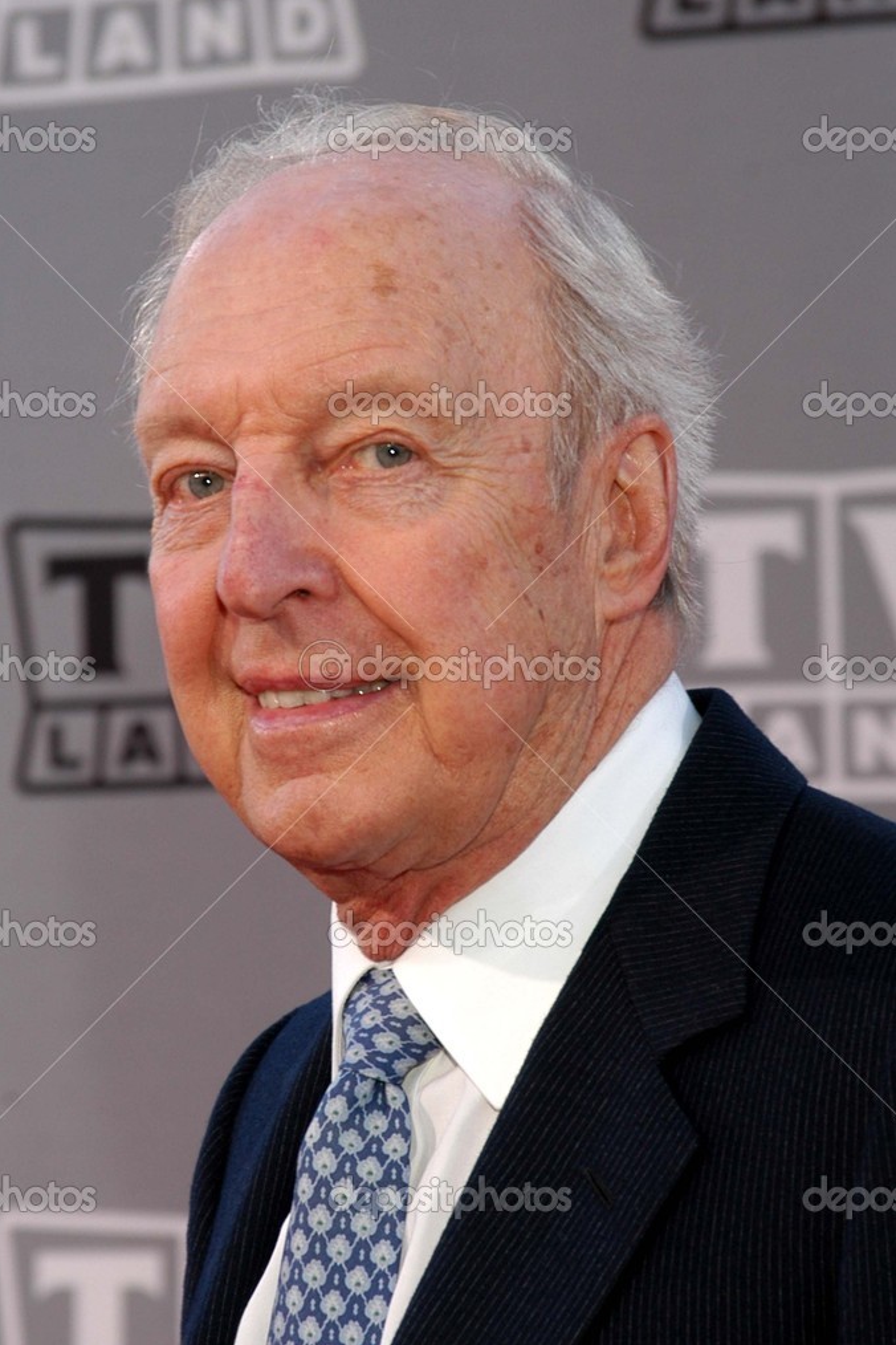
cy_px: 668
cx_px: 449
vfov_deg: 15.9
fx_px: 4797
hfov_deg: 10.7
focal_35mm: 129
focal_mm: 85
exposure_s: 1/200
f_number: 6.3
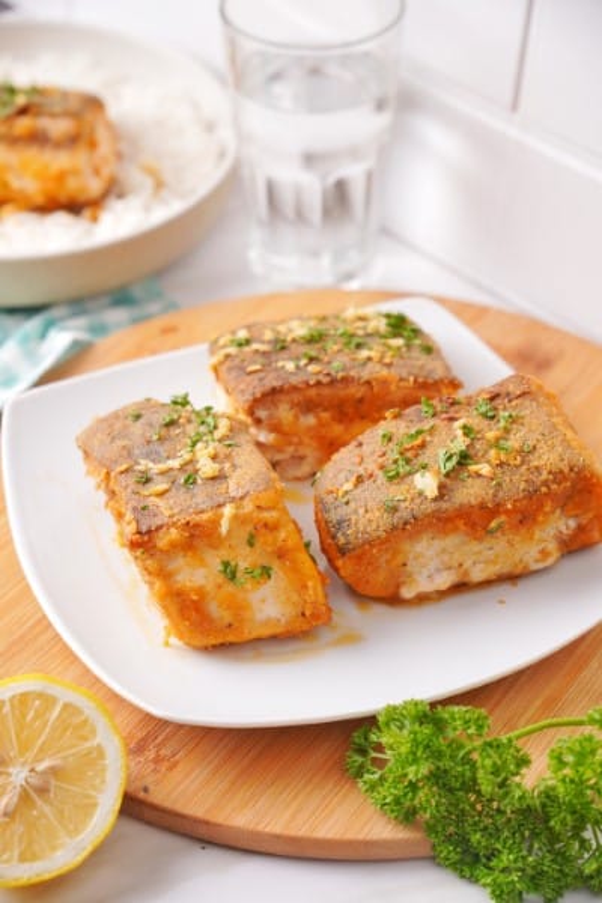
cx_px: 301
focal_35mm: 76
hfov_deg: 17.8
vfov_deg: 26.5
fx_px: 1919
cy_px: 452
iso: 200
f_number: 4
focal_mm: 51
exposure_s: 1/60
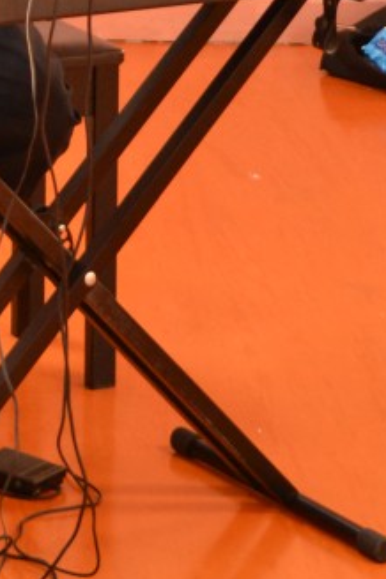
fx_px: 3101
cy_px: -333
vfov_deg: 10.3
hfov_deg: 7.0
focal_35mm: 193
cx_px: -131
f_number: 5
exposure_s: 1/50
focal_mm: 35
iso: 800
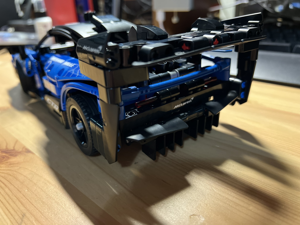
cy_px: 112
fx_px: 225
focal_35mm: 26
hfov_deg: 67.3
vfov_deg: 53.1
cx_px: 150
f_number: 1.5
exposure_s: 1/40
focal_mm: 5.7
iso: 500
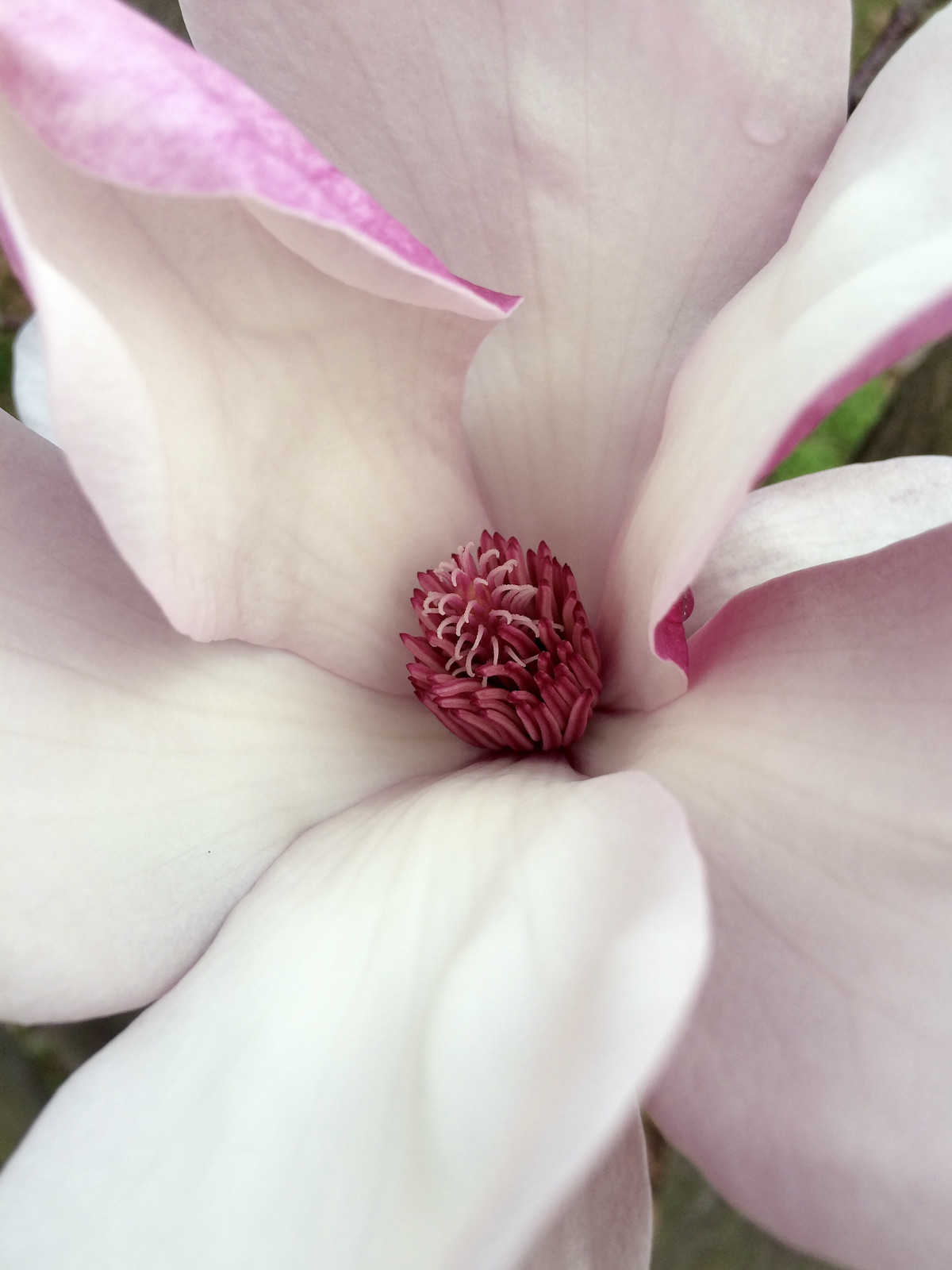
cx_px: 476
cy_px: 635
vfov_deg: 61.7
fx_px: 1063
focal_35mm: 29
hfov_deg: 48.2
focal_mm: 4.15
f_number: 2.2
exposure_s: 1/120
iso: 40
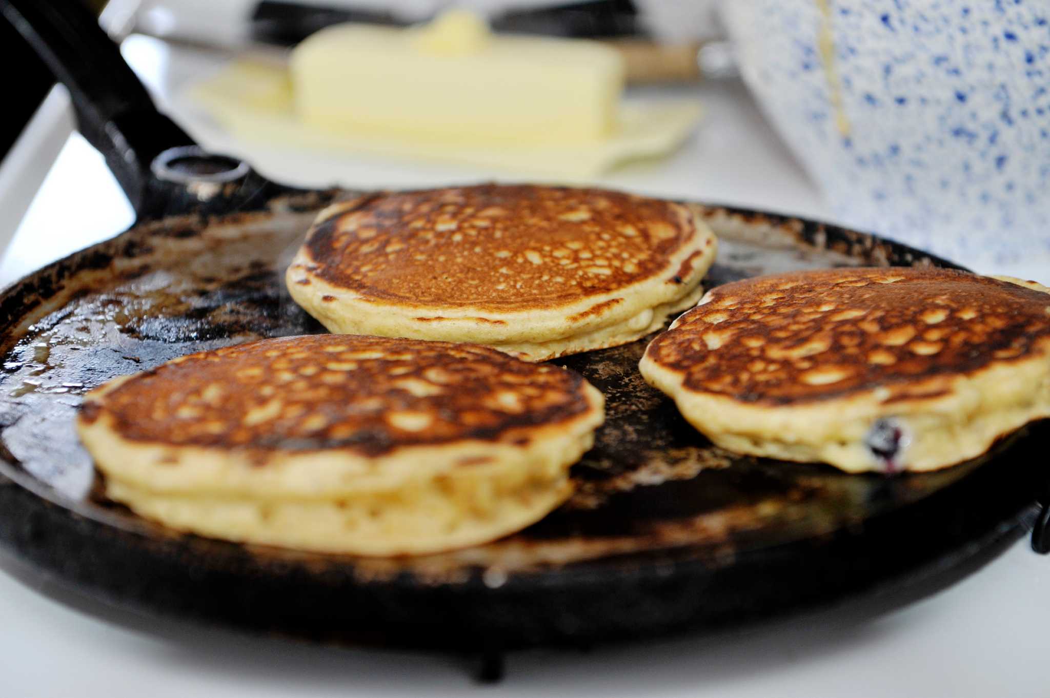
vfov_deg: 19.4
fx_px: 2040
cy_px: 349
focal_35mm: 70
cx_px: 525
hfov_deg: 28.9
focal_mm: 70
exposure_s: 1/125
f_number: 4.5
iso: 800
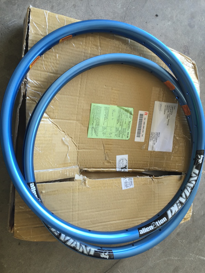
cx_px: 102
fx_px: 229
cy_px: 136
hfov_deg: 48.2
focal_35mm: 29
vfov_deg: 61.7
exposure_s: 1/60
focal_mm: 4.15
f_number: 2.2
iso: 32
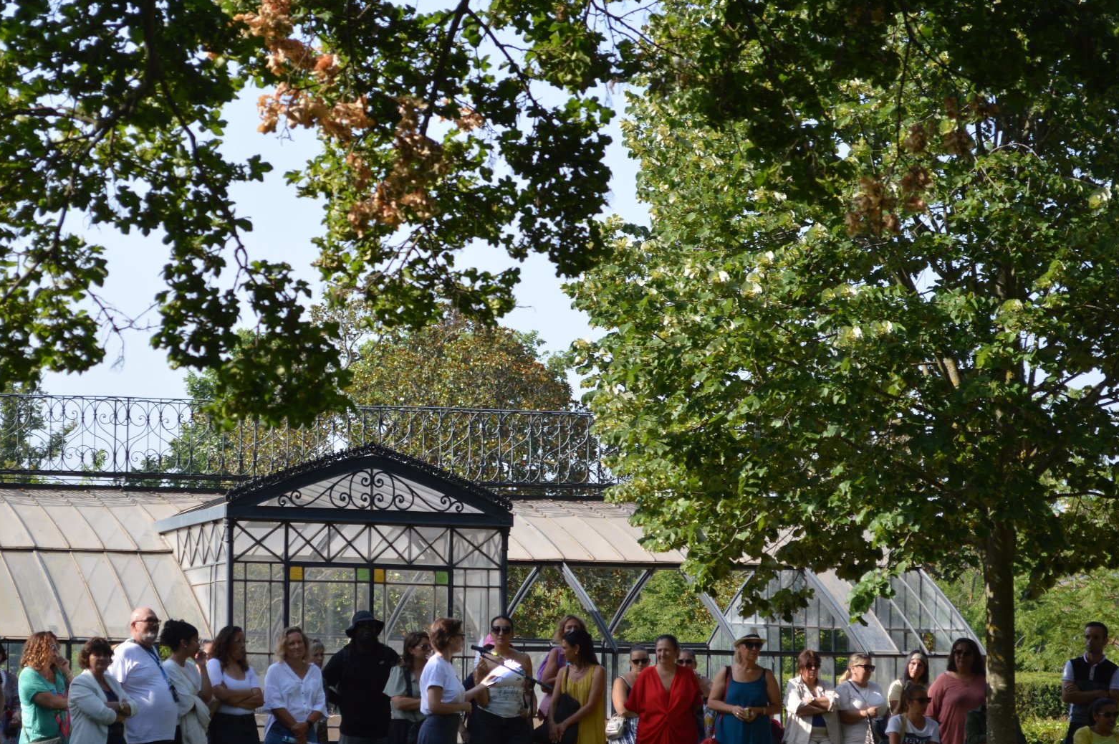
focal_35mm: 106
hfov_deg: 19.3
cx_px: 434
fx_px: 3280
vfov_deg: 12.9
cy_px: 444
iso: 100
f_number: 6.3
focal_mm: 55
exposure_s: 1/160
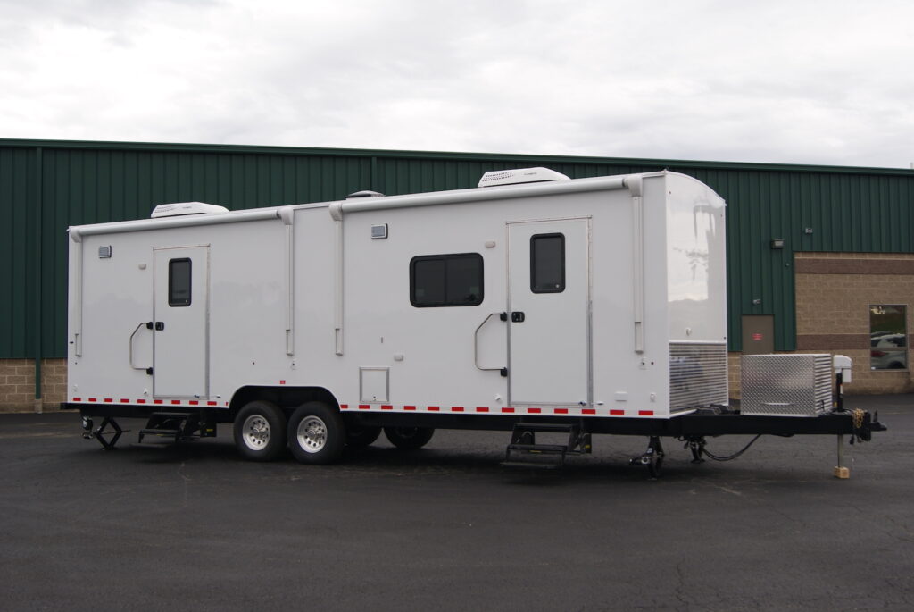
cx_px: 457
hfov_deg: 49.5
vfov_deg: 34.3
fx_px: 991
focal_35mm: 39
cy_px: 306
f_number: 6.3
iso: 100
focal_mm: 26
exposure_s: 1/60
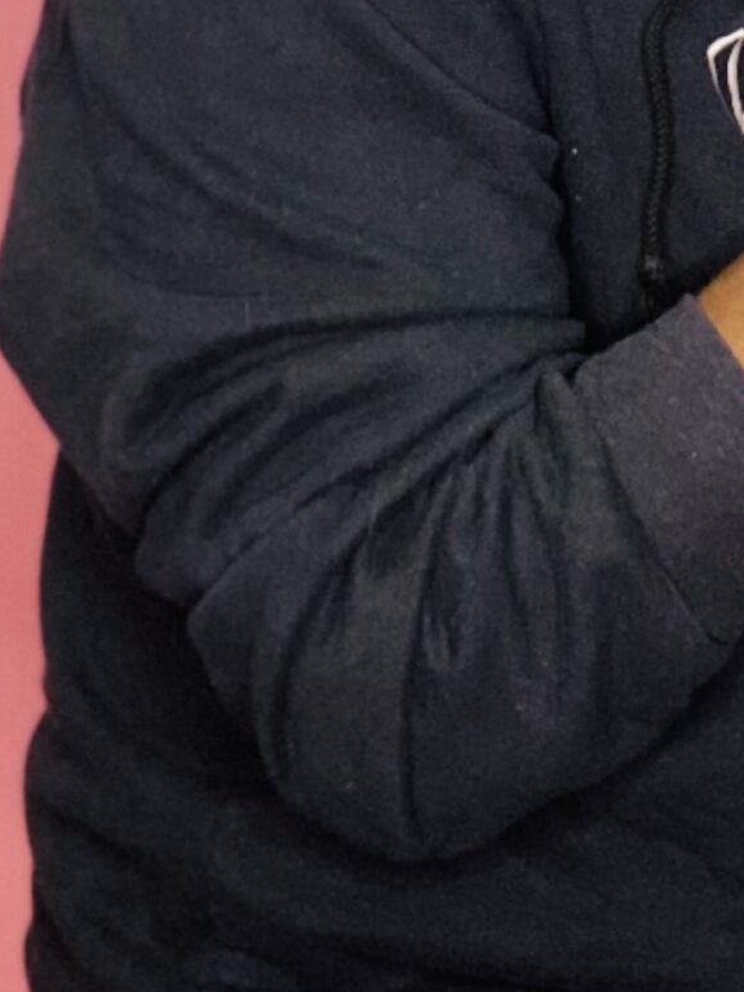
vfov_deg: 18.3
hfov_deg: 14.6
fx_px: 2866
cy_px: -301
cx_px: 670
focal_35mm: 100
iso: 250
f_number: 2.2
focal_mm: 2.71
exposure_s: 1/40
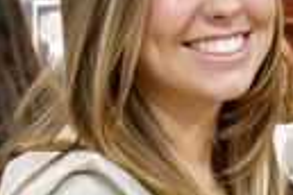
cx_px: 686
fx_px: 1823
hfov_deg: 8.5
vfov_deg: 6.0
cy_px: 402
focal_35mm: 224
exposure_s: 1/125
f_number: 4
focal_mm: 24
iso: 2800
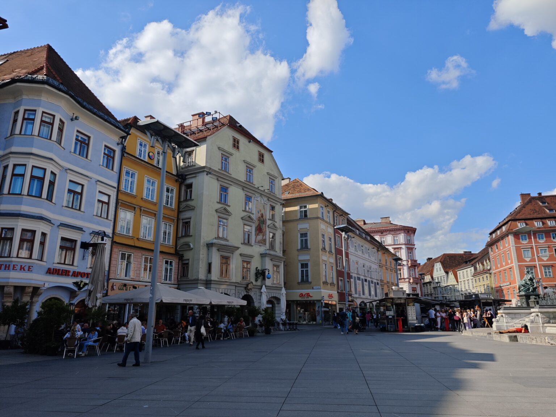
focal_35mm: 23
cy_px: 208
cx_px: 278
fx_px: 369
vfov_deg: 58.9
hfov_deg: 73.9
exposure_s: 1/2214
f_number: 2
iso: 50
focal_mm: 8.72
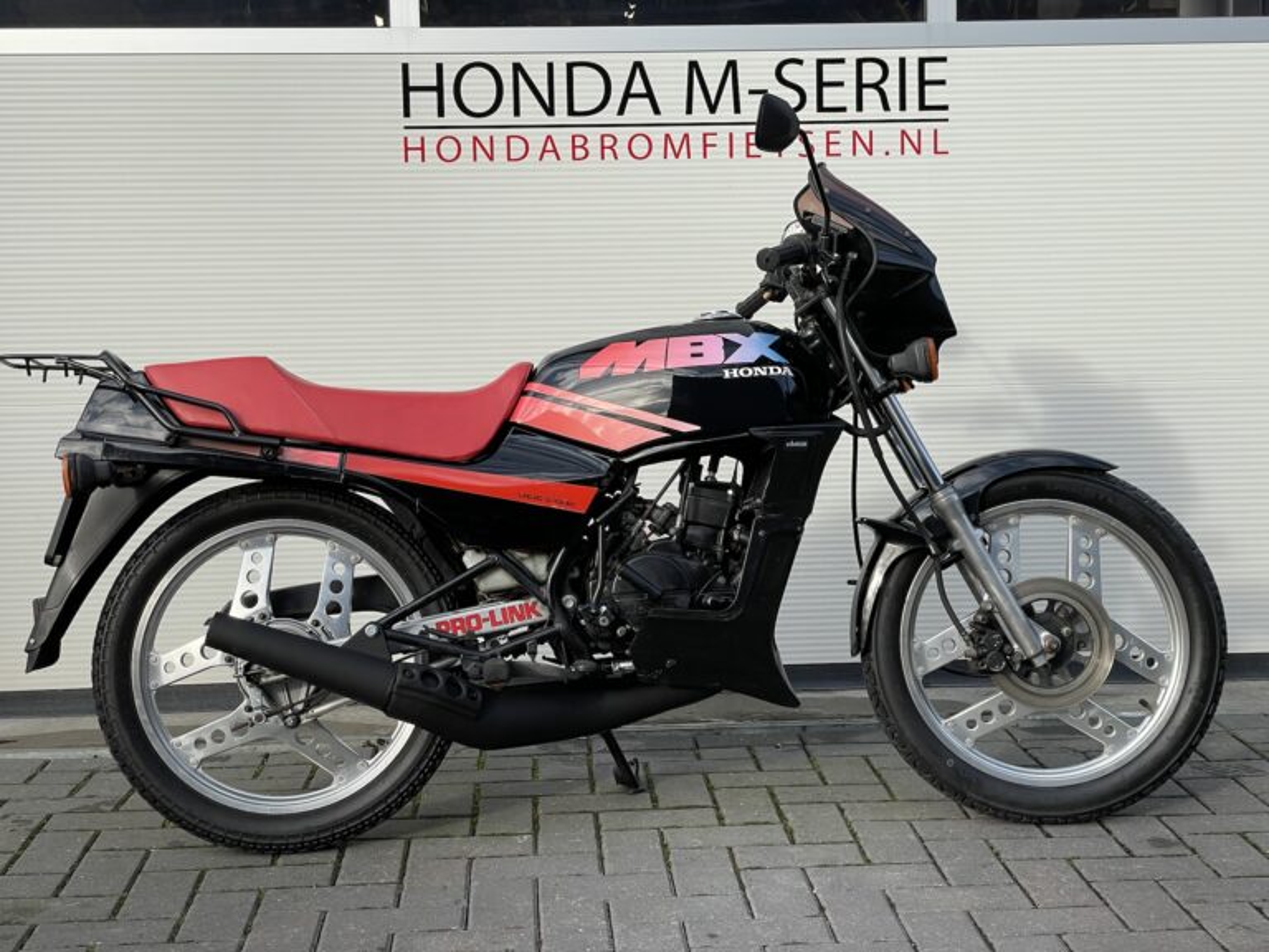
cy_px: 476
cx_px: 634
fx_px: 1906
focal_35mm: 52
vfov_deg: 28.0
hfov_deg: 36.8
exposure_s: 1/578
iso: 25
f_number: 2
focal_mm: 6
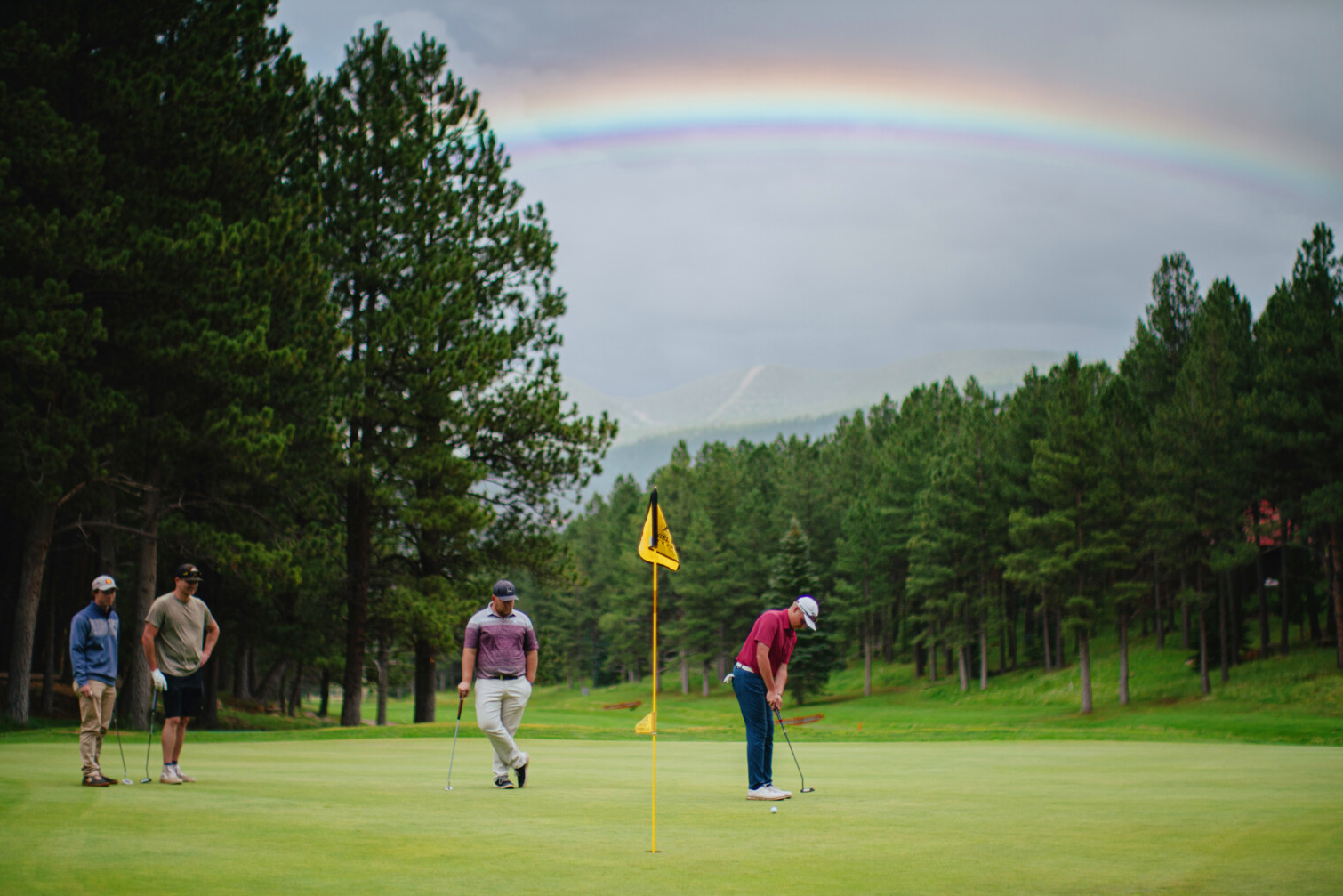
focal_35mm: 59
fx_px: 2201
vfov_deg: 23.0
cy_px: 452
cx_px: 681
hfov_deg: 33.9
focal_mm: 58
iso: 200
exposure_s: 1/8000
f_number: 1.2
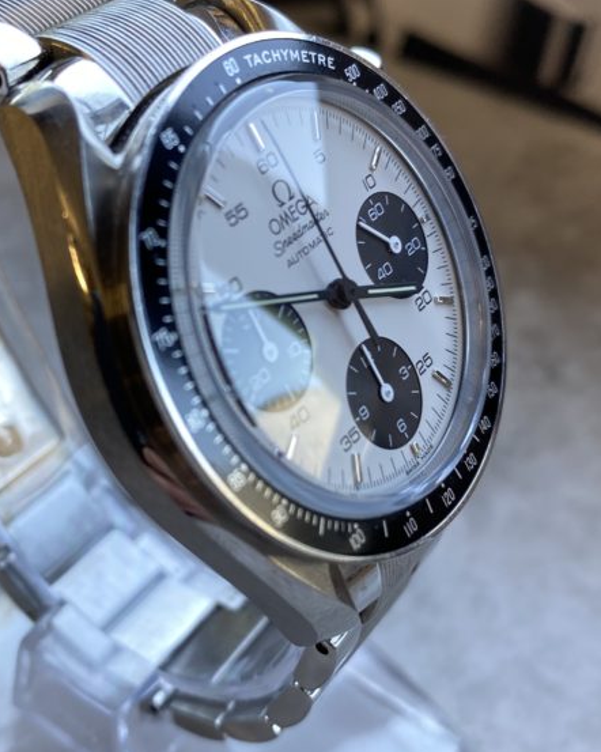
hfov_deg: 31.9
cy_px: 369
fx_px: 1046
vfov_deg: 39.6
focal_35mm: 47
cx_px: 213
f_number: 1.8
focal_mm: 4.25
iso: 50
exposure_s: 1/100
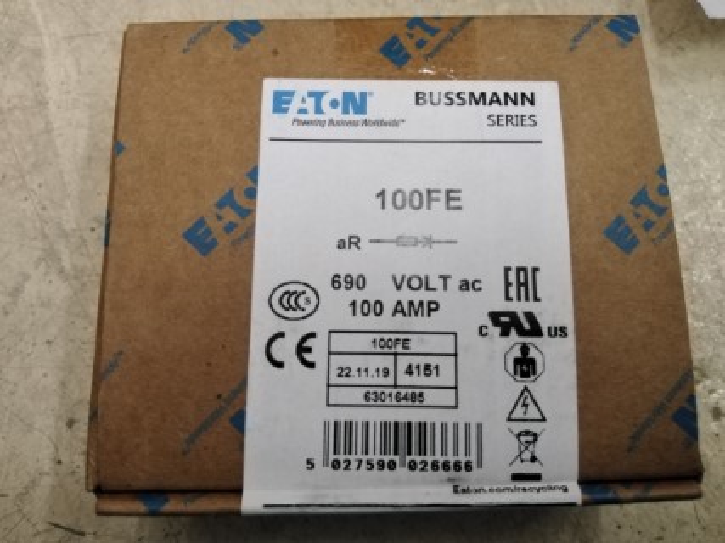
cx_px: 362
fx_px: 544
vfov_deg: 53.0
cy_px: 272
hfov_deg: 67.3
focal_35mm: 26
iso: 407
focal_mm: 3.59
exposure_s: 1/30
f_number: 1.8
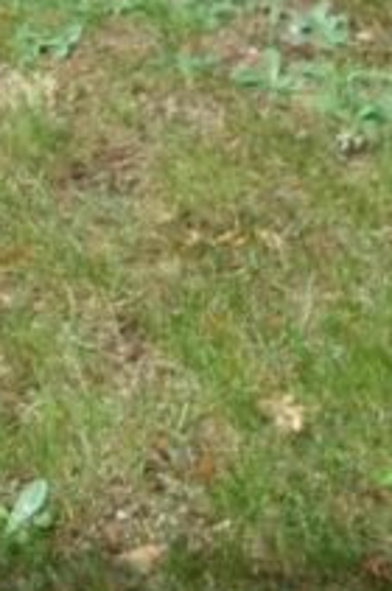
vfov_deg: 6.8
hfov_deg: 4.6
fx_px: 4654
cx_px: -738
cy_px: -986
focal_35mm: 284
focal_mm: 26
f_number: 7.1
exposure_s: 1/200
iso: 400
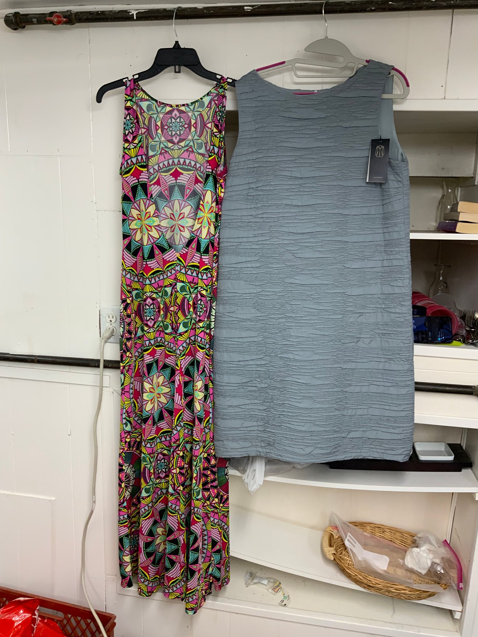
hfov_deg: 48.2
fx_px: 534
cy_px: 318
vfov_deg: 61.7
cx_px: 239
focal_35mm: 29
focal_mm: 3
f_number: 1.8
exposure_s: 1/60
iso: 50
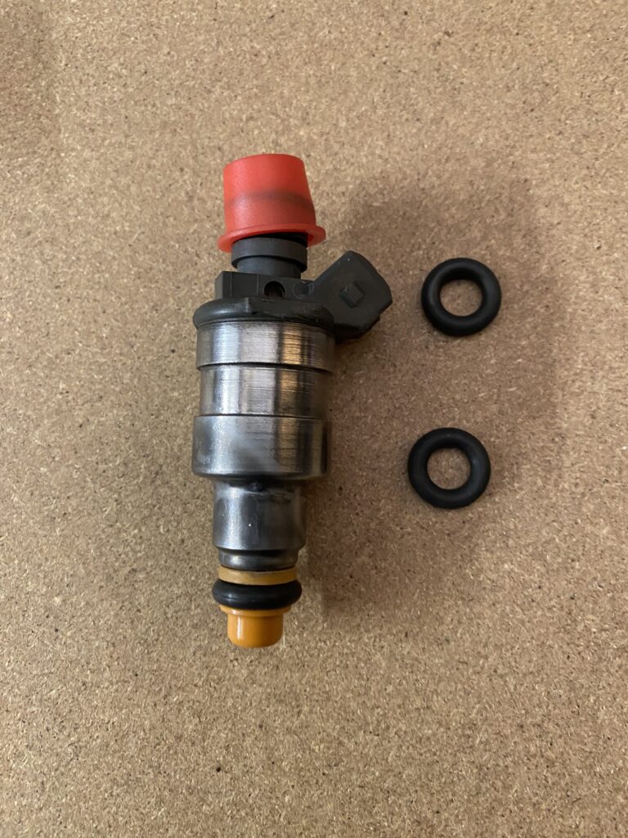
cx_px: 314
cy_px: 419
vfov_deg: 67.3
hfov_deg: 53.1
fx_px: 629
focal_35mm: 26
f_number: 1.8
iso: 500
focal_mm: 4.25
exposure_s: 1/33
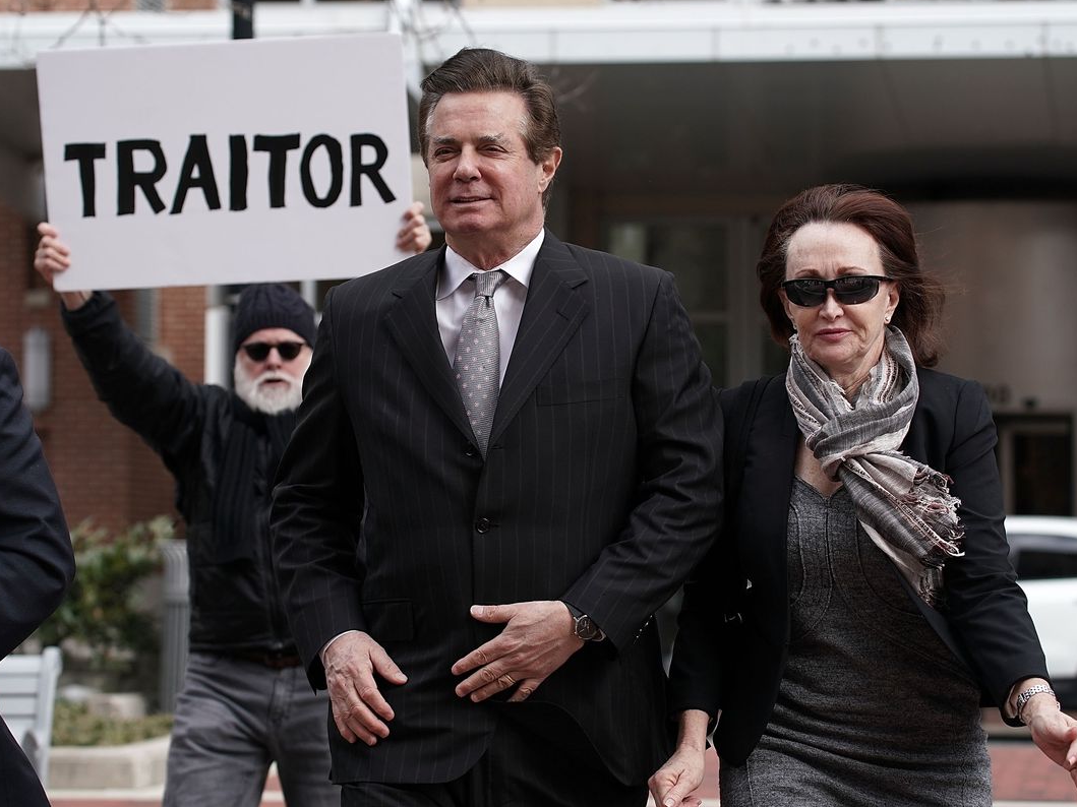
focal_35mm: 122
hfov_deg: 16.1
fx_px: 3795
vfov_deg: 12.1
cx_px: 584
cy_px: 401
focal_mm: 112
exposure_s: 1/800
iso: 400
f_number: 5.6
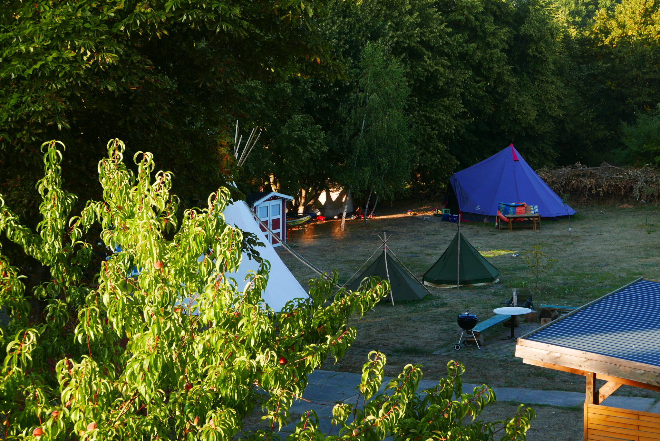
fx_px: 1376
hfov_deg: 27.0
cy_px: 220
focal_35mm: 75
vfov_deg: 18.2
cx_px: 330
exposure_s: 1/160
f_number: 5.6
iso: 200
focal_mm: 34
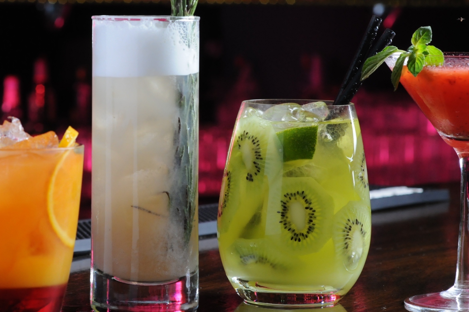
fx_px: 1848
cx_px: 224
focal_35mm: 142
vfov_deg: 9.6
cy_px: 106
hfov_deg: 14.5
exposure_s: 1/250
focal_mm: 60
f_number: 7.1
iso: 800
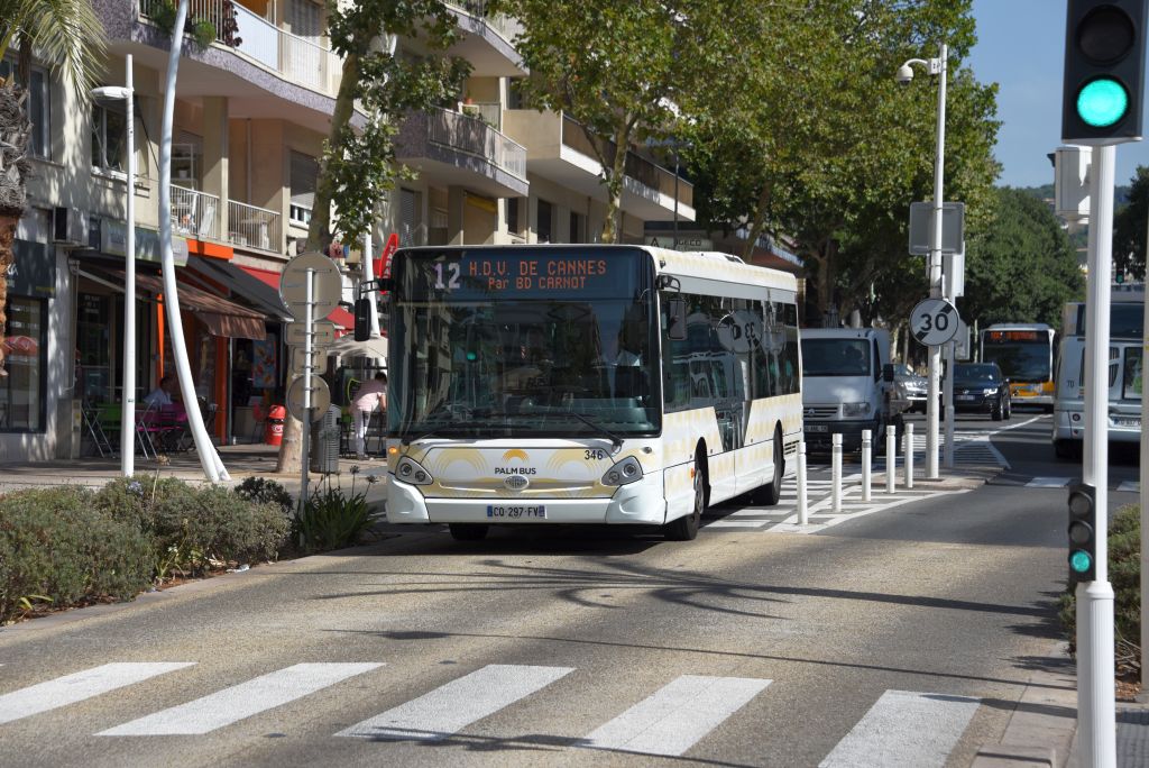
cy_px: 384
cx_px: 574
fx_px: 2874
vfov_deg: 15.2
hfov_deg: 22.6
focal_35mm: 90
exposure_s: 1/640
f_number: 6.3
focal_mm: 90
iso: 100
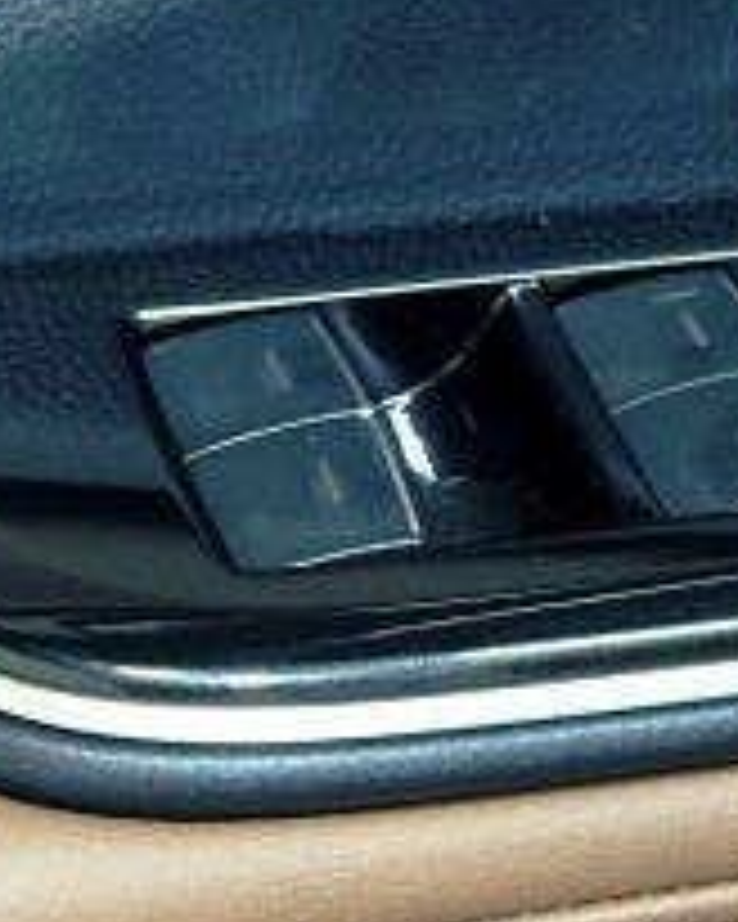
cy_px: -414
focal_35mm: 234
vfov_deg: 8.1
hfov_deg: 6.6
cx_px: 873
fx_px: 6389
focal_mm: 6.86
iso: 500
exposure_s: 1/30
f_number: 1.78
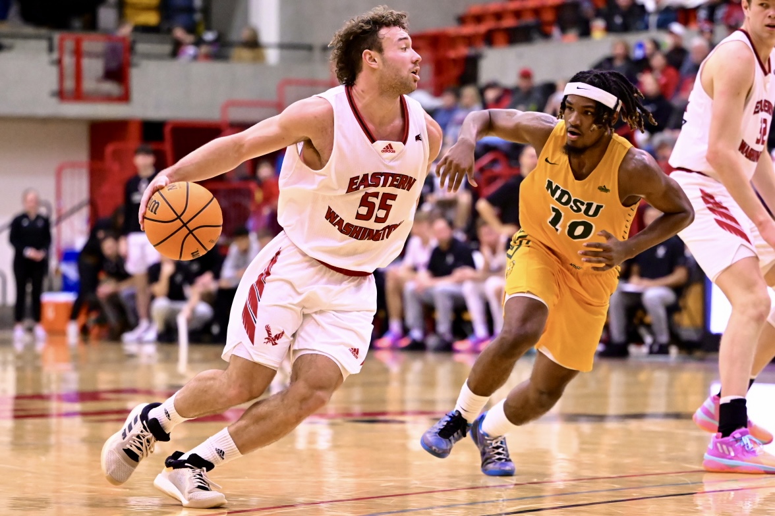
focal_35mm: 110
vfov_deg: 12.5
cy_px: 258
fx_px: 2368
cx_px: 388
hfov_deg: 18.6
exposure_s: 1/1250
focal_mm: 110
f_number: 2.8
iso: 8000
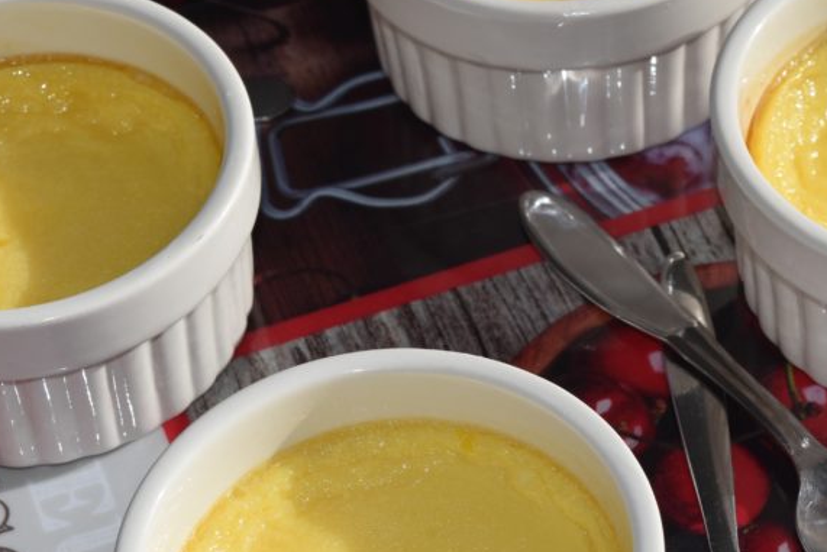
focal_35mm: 148
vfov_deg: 9.3
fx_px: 3398
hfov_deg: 13.9
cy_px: 312
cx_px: 471
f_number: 9
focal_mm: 55
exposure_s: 1/200
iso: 100
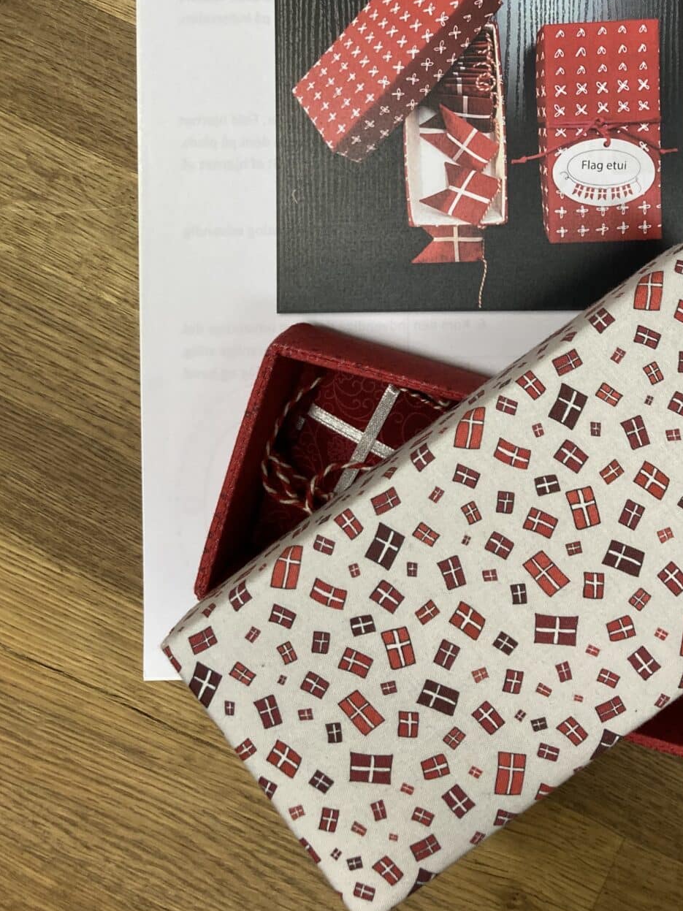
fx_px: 1210
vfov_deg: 39.7
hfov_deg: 31.0
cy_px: 192
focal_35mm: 46
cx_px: 514
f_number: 1.8
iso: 64
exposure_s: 1/100
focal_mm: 3.99
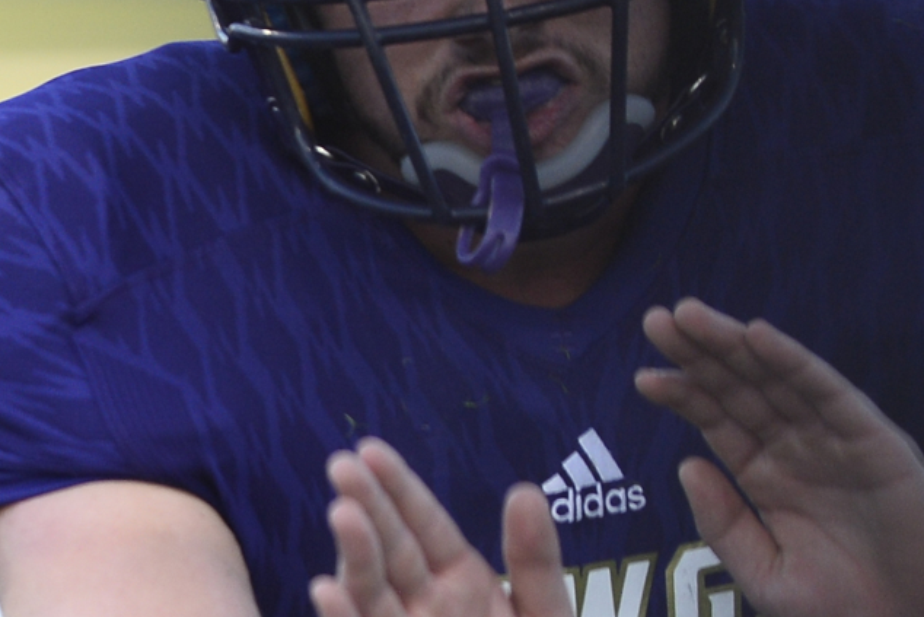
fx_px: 24285
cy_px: 269
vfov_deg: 1.5
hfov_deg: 2.2
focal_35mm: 946
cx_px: 583
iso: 800
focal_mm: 300
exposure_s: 1/1000
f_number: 2.8
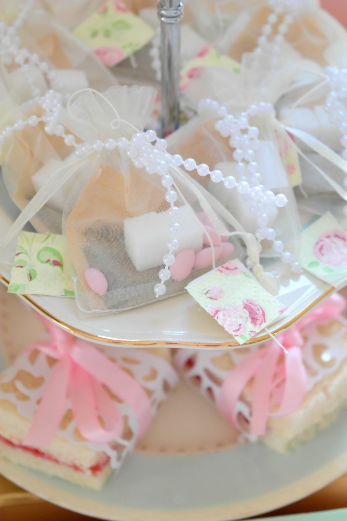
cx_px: 174
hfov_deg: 19.7
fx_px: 998
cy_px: 260
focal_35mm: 69
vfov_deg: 29.2
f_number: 5
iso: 400
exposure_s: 1/60
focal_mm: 45
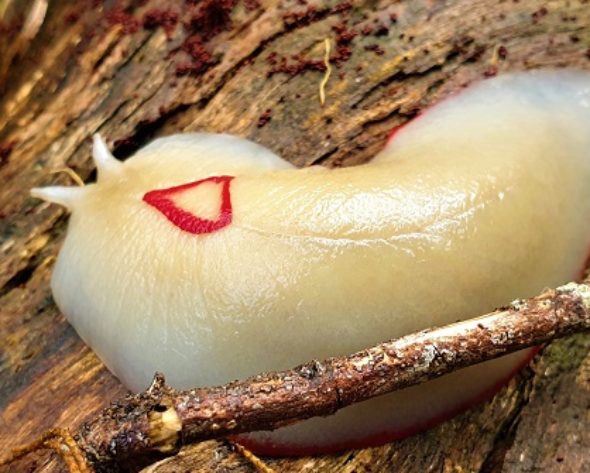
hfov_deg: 57.1
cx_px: 308
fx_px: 542
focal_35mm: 31
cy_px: 243
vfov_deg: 47.2
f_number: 2.4
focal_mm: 4.3
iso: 80
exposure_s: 1/100
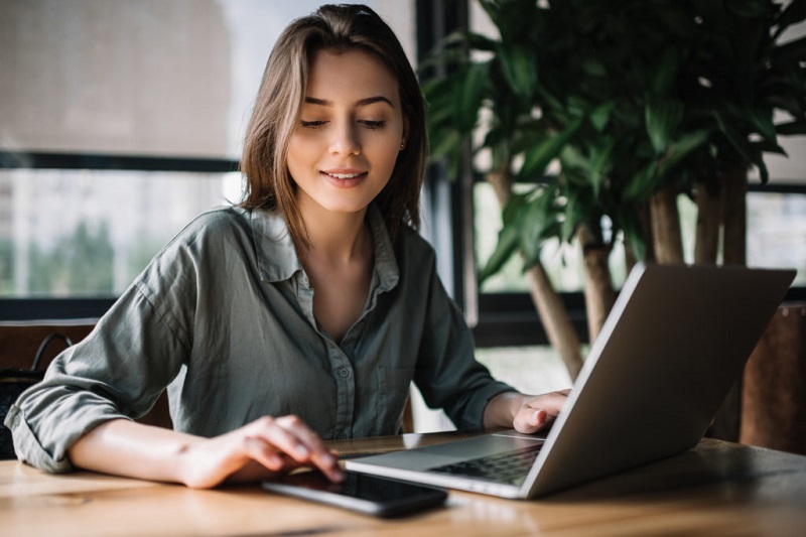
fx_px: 783
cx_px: 403
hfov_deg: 54.4
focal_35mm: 35
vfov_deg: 37.8
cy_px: 268
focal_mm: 35
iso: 200
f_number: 1.4
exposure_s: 1/800
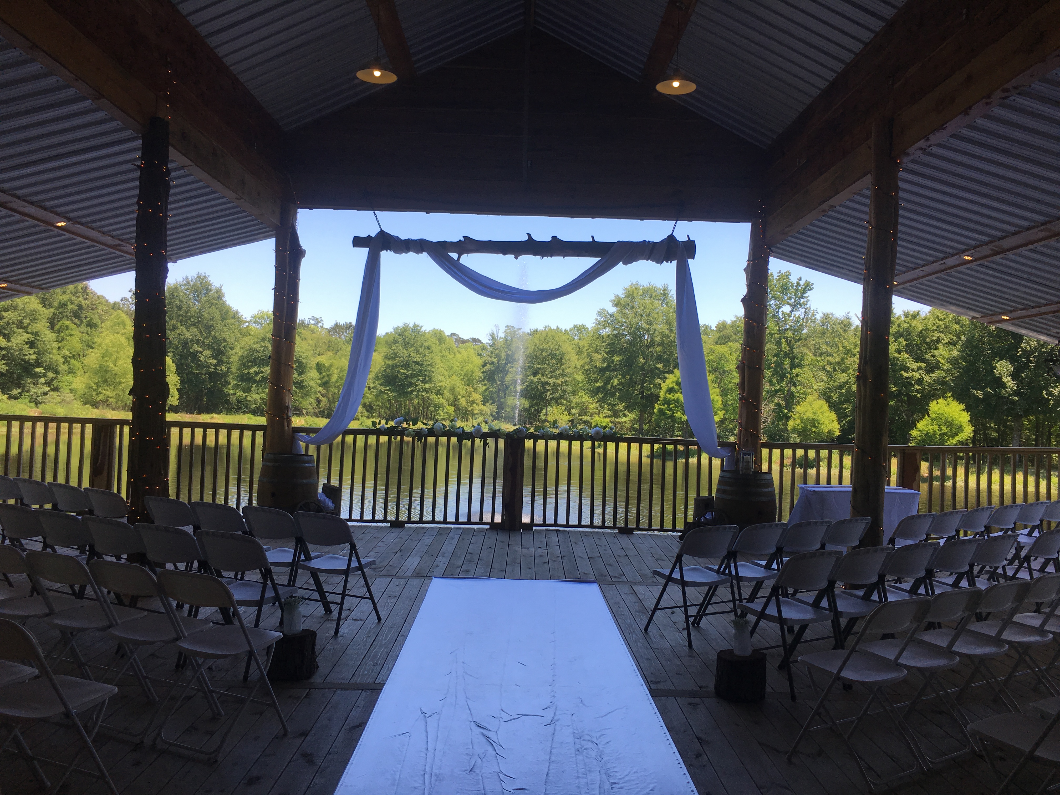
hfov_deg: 61.7
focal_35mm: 29
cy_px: 398
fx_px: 888
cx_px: 530
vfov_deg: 48.2
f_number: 2.2
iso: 25
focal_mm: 4.15
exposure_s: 1/530
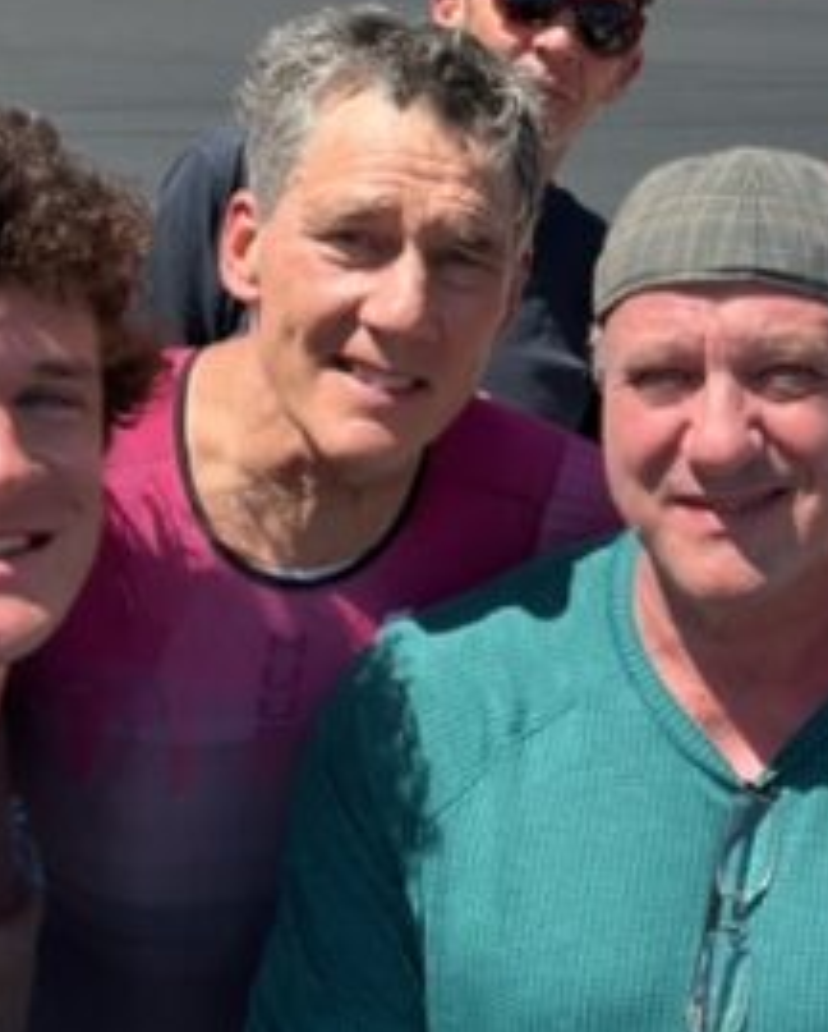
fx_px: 1528
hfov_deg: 28.0
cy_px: 315
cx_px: 874
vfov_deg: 36.8
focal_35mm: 50
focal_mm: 2.71
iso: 32
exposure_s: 1/750
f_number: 2.2
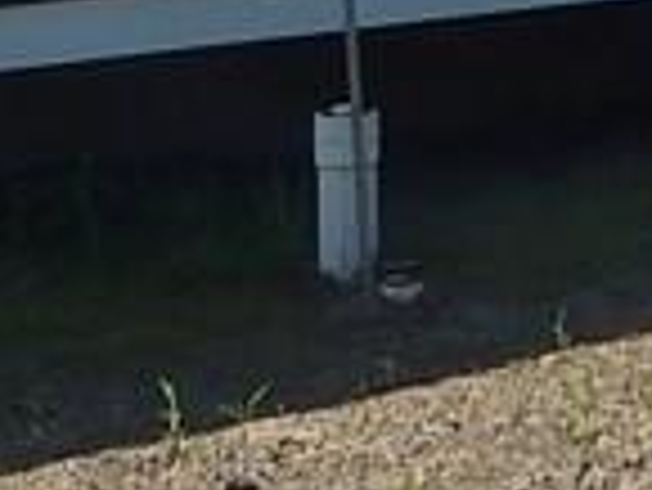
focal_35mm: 162
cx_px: 710
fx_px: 3054
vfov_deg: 8.0
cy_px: -926
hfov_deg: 12.0
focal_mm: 4
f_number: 6
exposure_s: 1/500
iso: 125
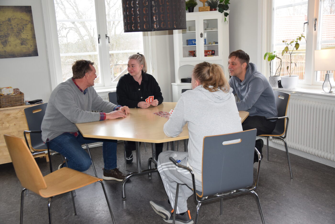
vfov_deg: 36.9
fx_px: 335
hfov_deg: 53.1
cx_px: 168
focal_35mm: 36
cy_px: 112
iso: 800
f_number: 5
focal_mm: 24
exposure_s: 1/100
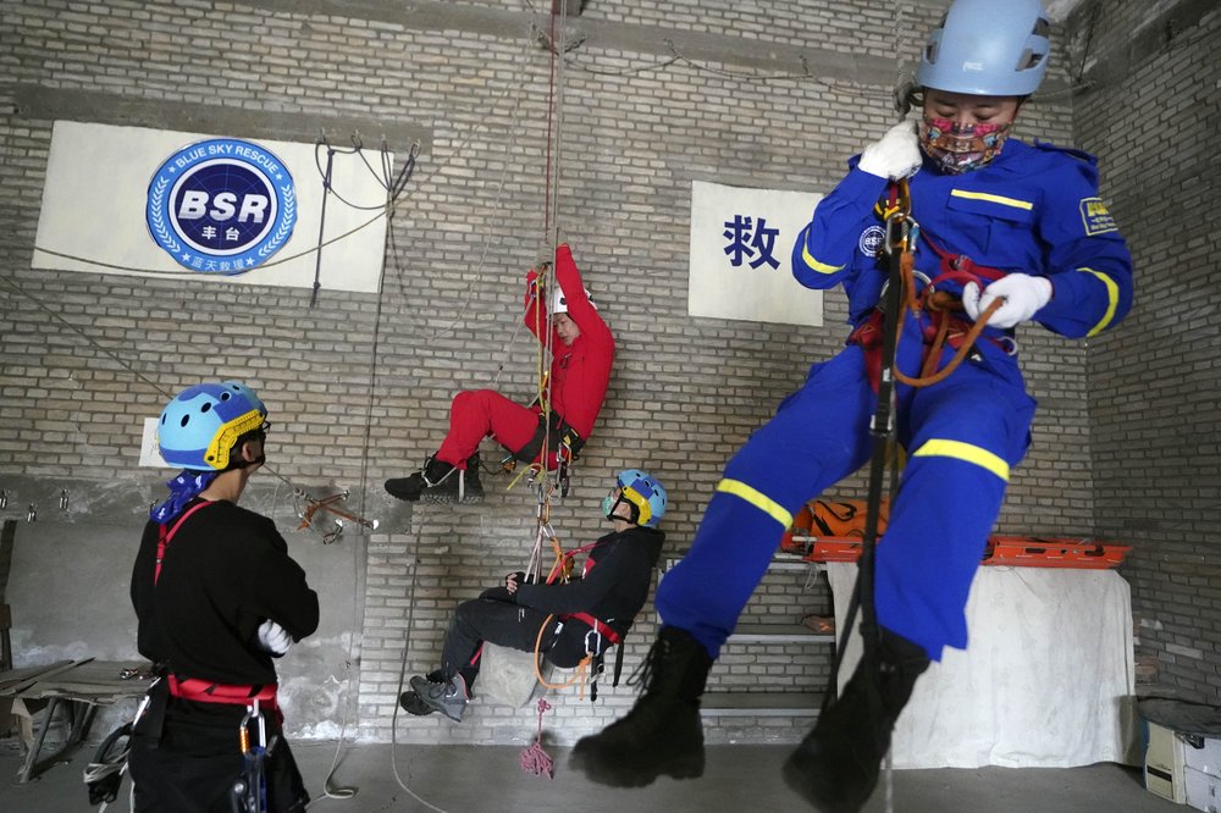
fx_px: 712
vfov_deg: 59.5
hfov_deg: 81.2
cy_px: 406
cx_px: 610
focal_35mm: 21
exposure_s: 1/800
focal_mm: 21
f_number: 2.8
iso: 16000
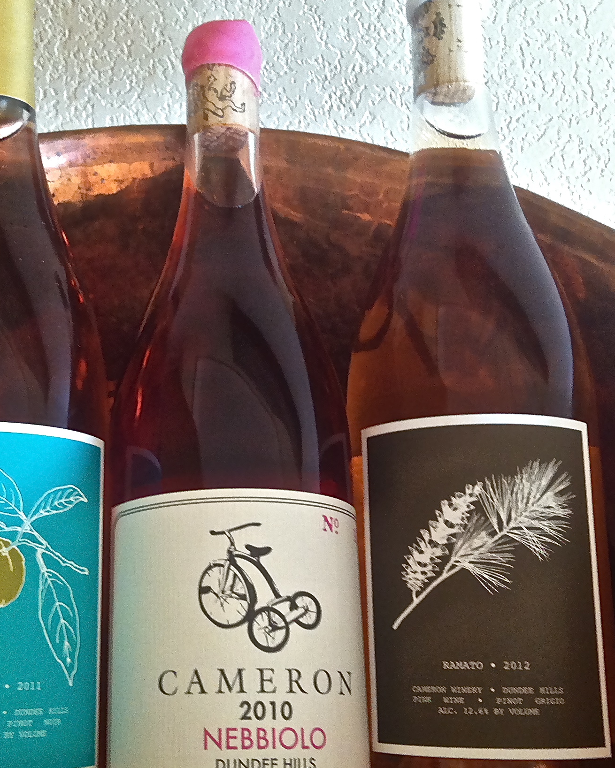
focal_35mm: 54
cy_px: 402
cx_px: 198
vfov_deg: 34.7
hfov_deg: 27.9
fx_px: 1228
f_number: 2.8
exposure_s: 1/15
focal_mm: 3.85
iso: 200
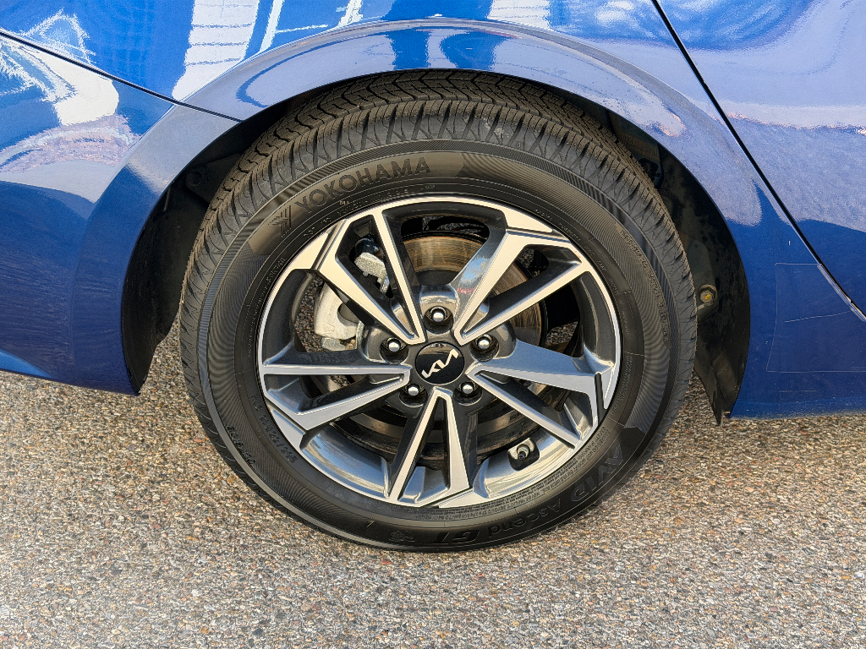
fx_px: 1201
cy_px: 324
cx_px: 433
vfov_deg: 30.3
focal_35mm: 48
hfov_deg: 39.7
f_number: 1.78
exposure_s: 1/490
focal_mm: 6.76
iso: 100
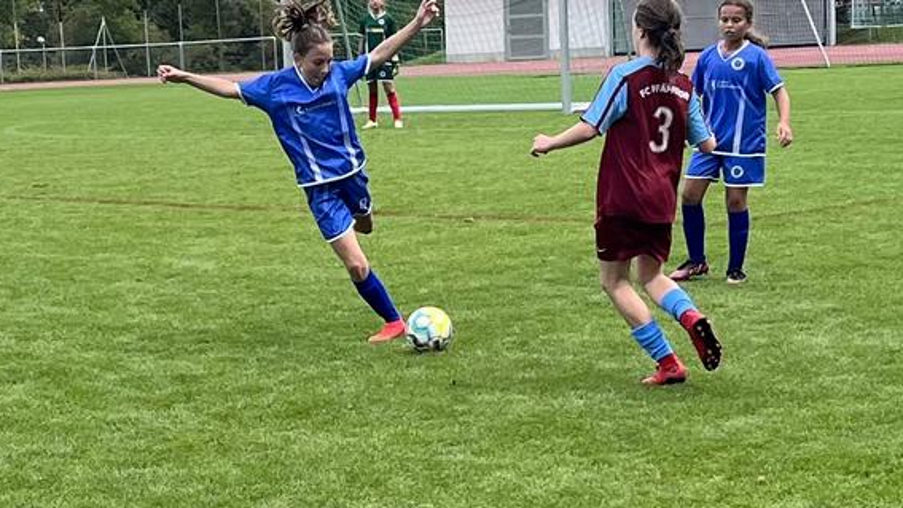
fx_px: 694
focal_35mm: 29
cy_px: 168
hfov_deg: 66.1
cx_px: 451
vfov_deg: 39.7
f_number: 1.6
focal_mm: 5.1
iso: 50
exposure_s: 1/1536
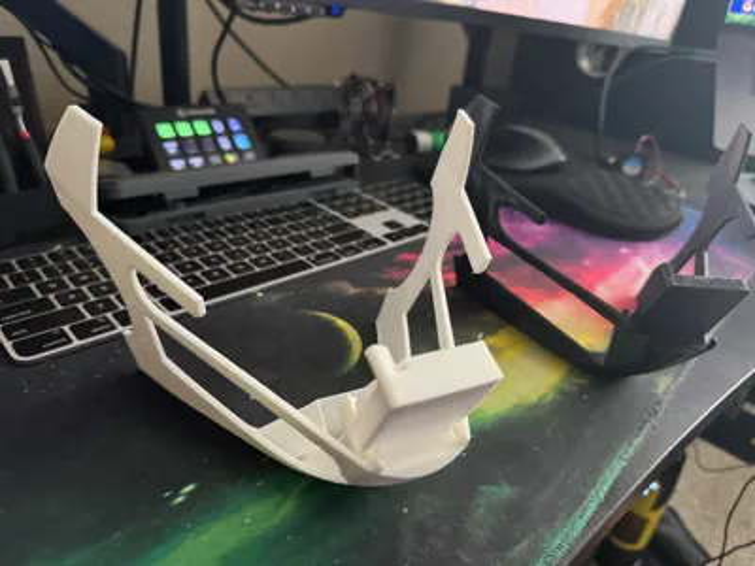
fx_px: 523
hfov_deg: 71.6
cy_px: 283
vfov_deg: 56.8
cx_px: 378
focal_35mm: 24
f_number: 1.78
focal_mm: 6.76
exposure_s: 1/40
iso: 800
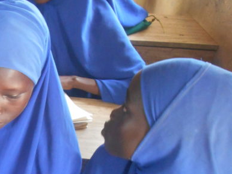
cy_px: 187
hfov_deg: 25.6
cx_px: -39
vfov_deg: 20.4
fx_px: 462
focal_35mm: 69
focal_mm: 4.7
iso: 400
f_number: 3.4
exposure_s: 1/30
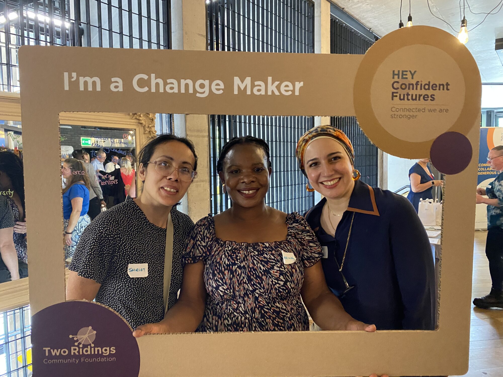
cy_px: 188
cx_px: 252
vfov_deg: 53.1
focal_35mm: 26
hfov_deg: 67.3
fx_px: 378
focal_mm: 4.25
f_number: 1.8
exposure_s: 1/33
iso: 640
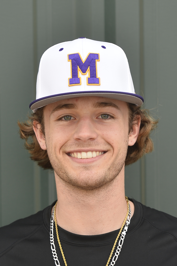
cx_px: 88
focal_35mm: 116
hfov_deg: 11.8
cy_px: 133
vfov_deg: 17.6
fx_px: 855
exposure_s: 1/400
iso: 160
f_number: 4.5
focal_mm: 116
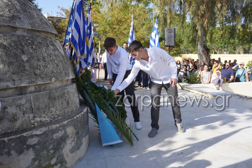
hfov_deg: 59.5
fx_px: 220
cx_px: 126
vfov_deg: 41.7
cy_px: 84
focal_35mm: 32
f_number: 4.5
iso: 100
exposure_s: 1/500
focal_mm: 21
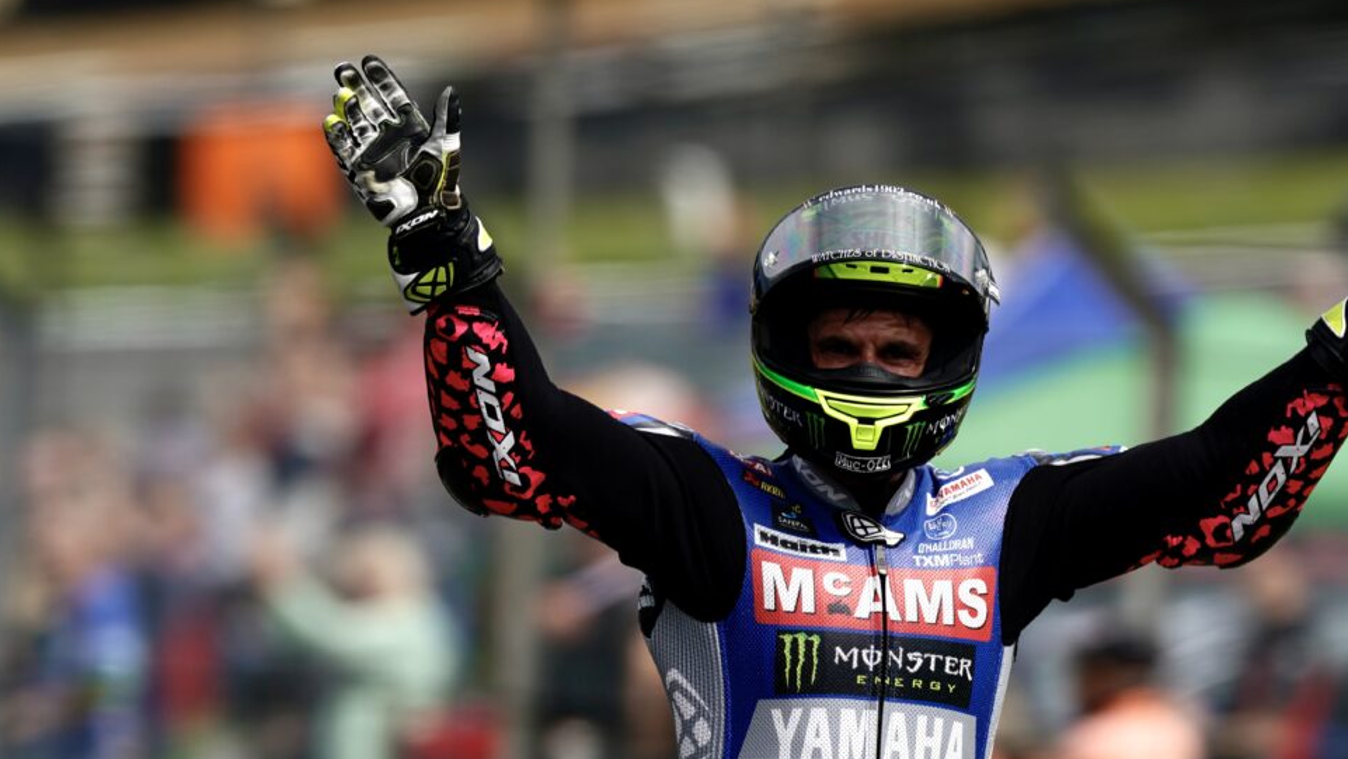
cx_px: 868
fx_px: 29923
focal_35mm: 837
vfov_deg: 1.5
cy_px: 532
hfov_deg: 2.6
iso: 80
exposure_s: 1/640
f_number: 7.1
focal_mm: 600
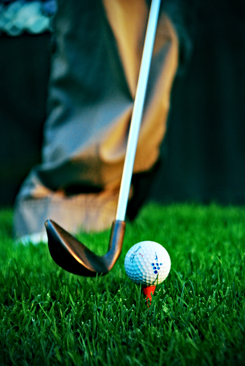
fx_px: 1985
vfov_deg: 10.5
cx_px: 122
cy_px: 183
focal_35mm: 195
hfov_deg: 7.1
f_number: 5.6
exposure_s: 1/30
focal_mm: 130
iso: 900
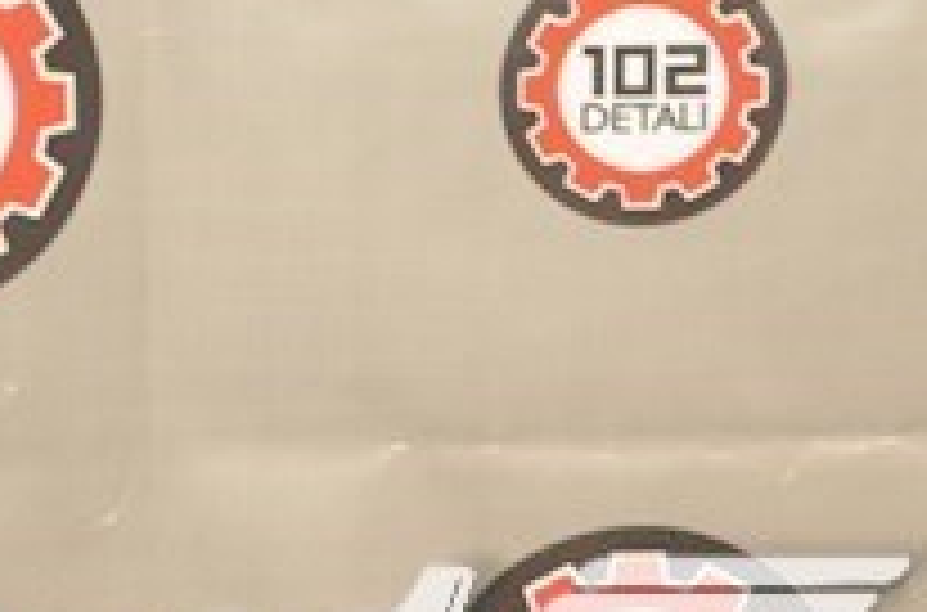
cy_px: 693
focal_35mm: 350
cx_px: 464
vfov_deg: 3.9
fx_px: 8974
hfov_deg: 5.9
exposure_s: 1/30
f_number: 5.3
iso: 2000
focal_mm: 75
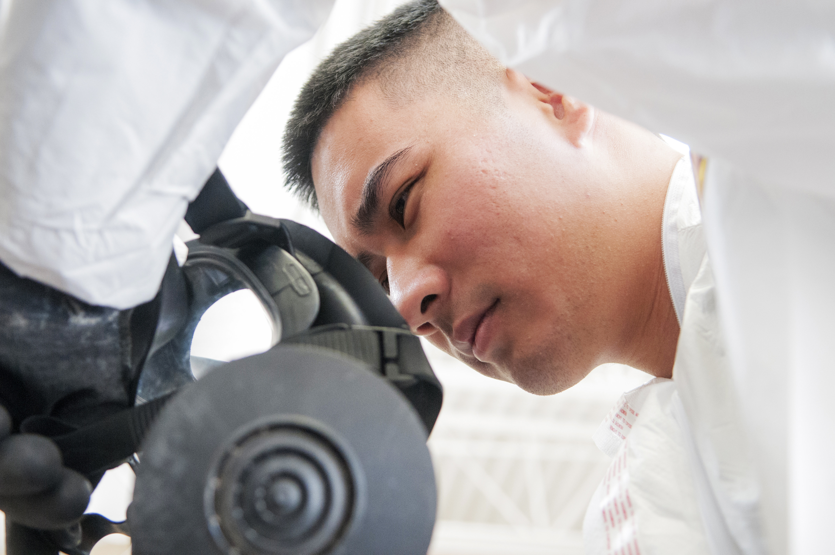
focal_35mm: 46
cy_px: 278
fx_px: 1077
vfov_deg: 28.9
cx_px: 418
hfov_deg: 42.4
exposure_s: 1/250
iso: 1600
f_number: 2.8
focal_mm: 31
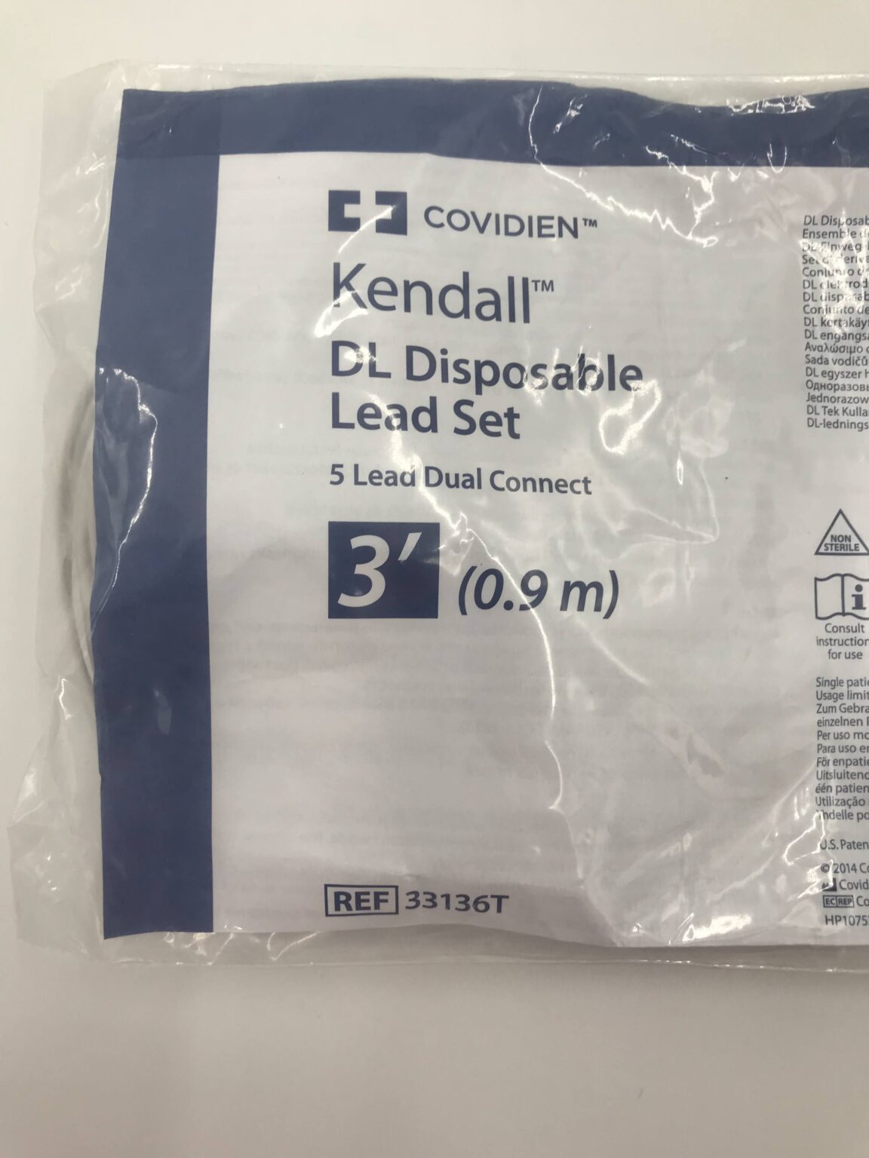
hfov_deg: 49.7
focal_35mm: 28
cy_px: 579
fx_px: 937
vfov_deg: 63.4
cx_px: 434
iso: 20
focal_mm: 3.99
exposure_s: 1/154
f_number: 1.8
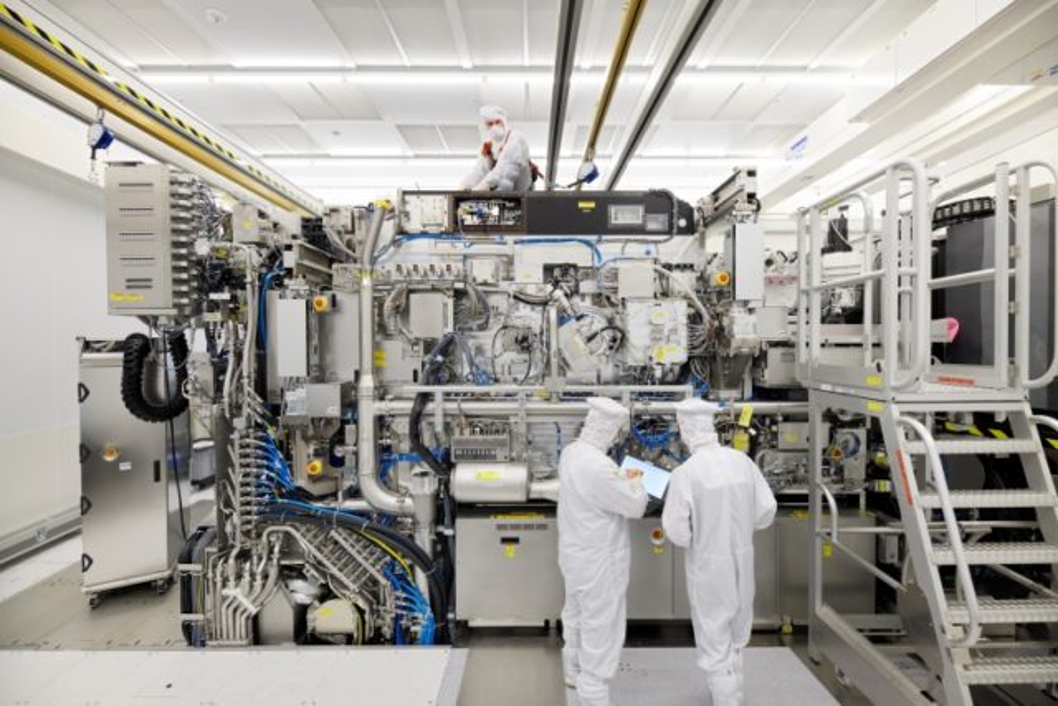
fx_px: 412
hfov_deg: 104.2
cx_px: 529
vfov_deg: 81.2
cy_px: 353
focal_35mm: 14
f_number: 5.6
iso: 400
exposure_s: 1/50
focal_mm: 14
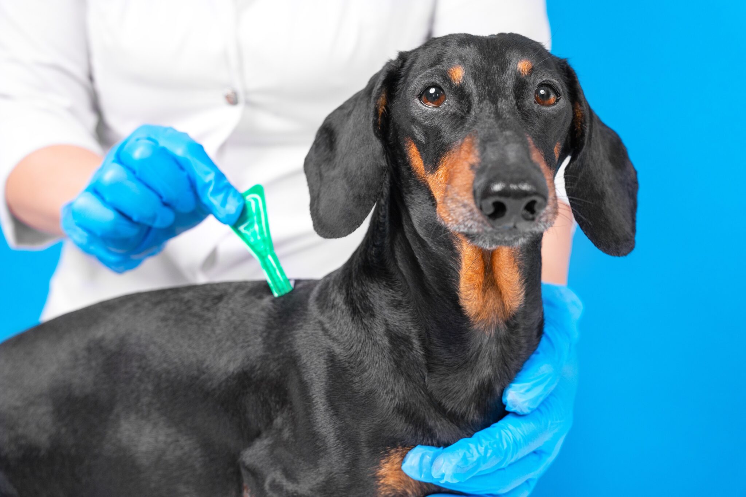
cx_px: 373
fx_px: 986
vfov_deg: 28.3
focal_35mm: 48
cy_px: 248
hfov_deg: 41.4
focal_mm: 47.6
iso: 640
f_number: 6.3
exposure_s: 1/160
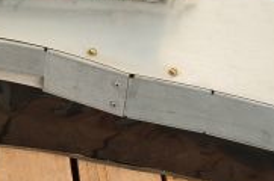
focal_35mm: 166
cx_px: -97
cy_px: -60
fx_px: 1261
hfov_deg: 12.0
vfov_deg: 8.1
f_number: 13
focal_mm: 50
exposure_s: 1/160
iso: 320
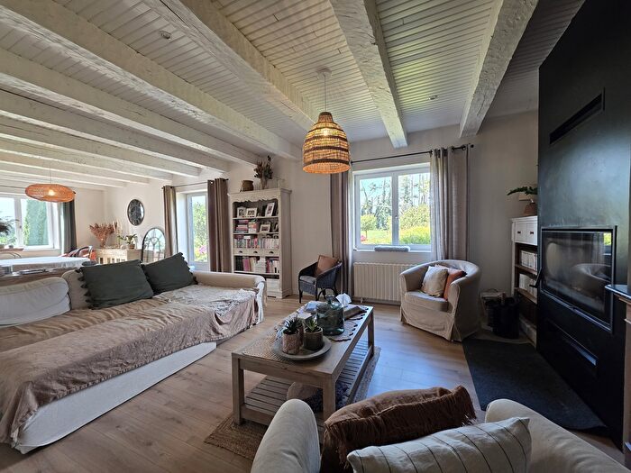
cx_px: 316
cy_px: 236
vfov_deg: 89.9
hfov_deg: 106.2
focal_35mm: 13
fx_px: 237
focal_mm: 2.2
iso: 200
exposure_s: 1/120
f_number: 1.9
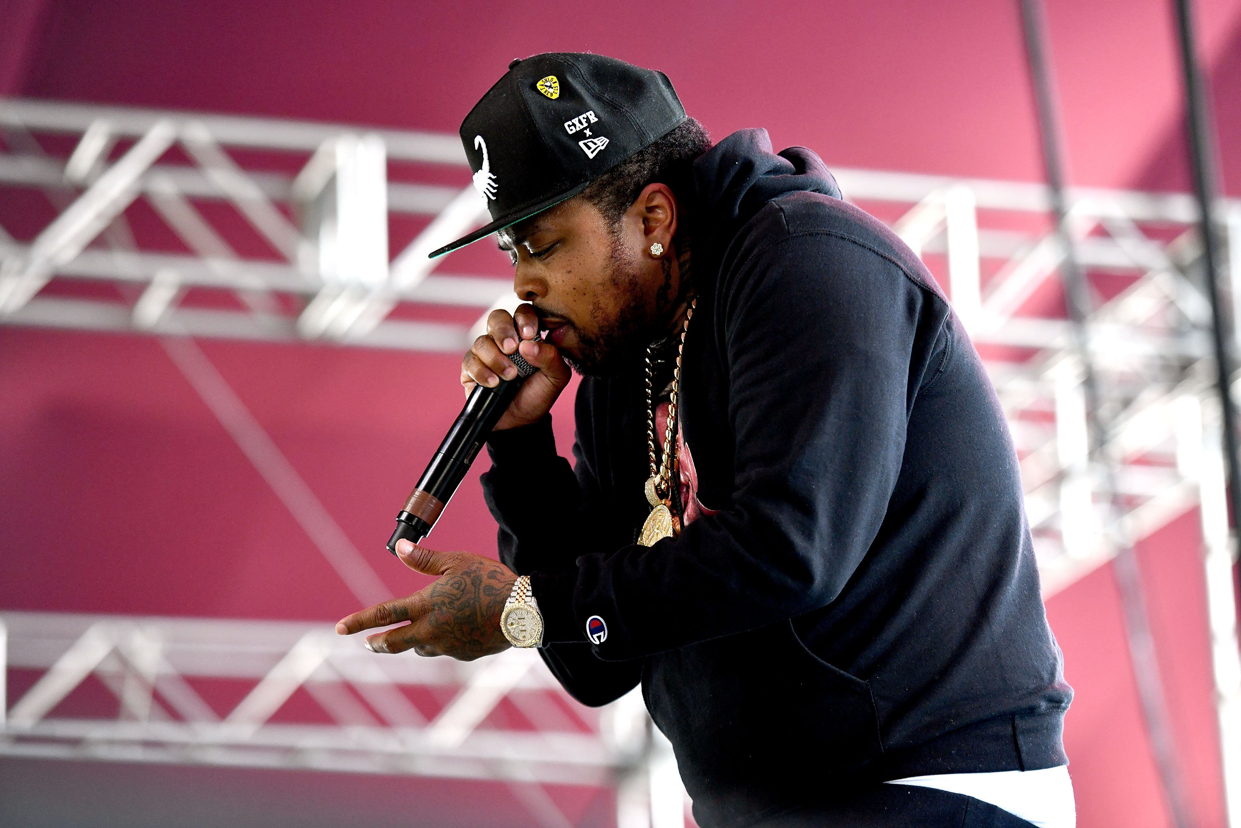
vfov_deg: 10.2
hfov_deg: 15.2
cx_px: 620
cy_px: 414
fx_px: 4653
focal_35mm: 135
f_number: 4.5
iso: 1600
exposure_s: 1/800
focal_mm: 135
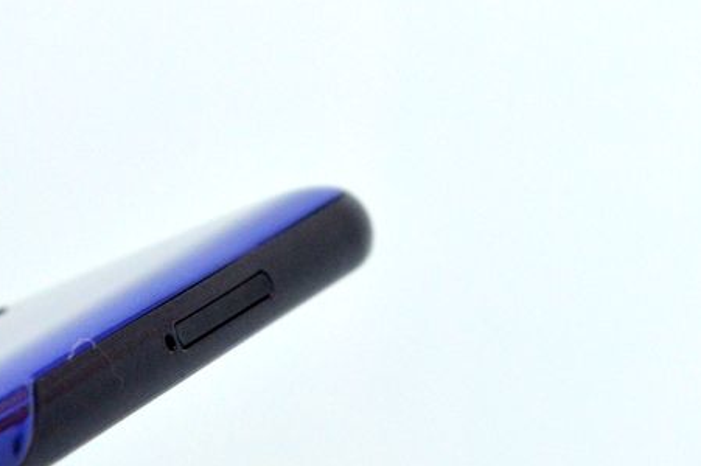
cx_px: 213
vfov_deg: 6.3
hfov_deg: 9.4
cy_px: 242
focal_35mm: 219
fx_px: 4268
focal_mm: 55
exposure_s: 1/50
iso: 1600
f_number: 10
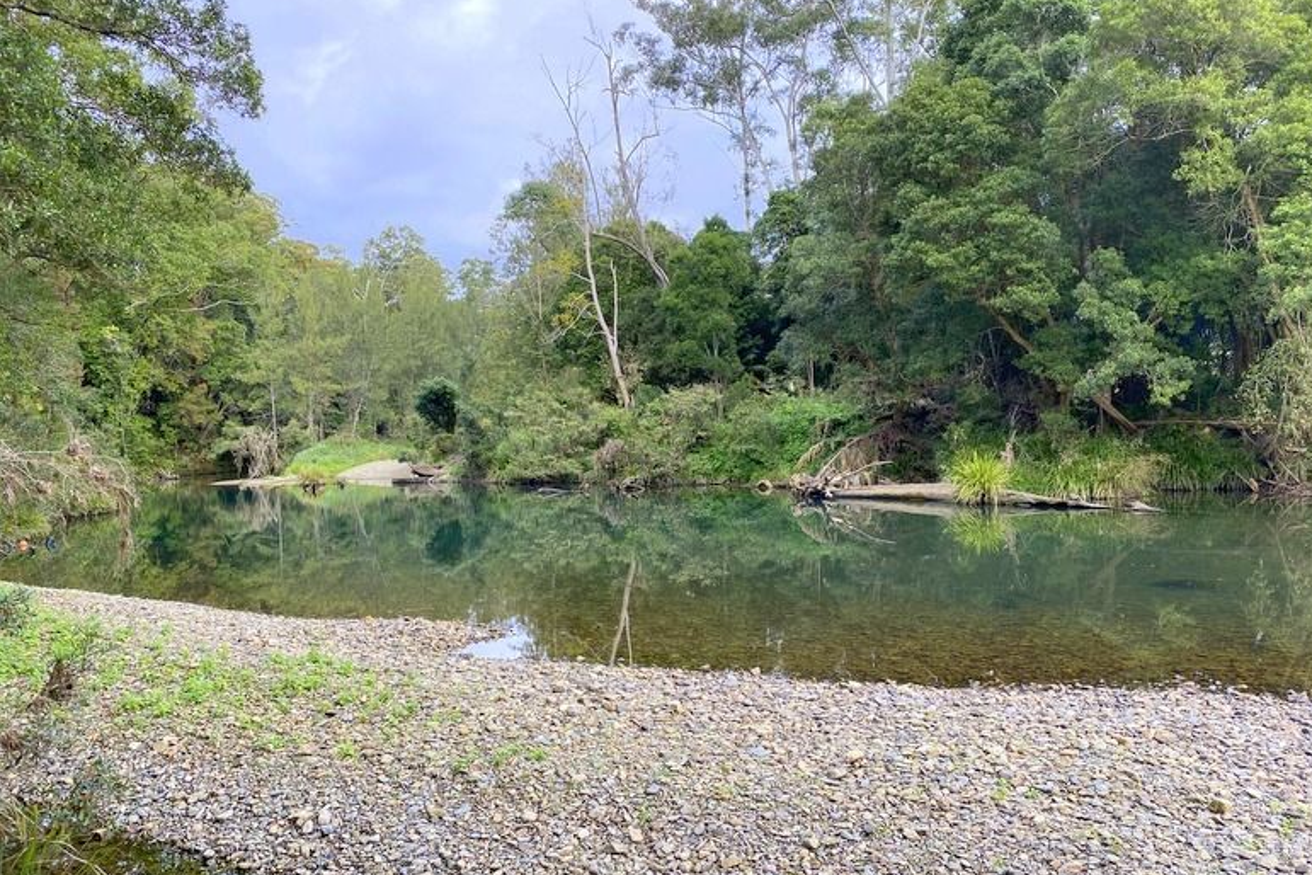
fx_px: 1020
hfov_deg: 65.5
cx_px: 679
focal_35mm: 28
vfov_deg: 46.3
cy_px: 496
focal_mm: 4.25
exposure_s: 1/541
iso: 32
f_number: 1.8
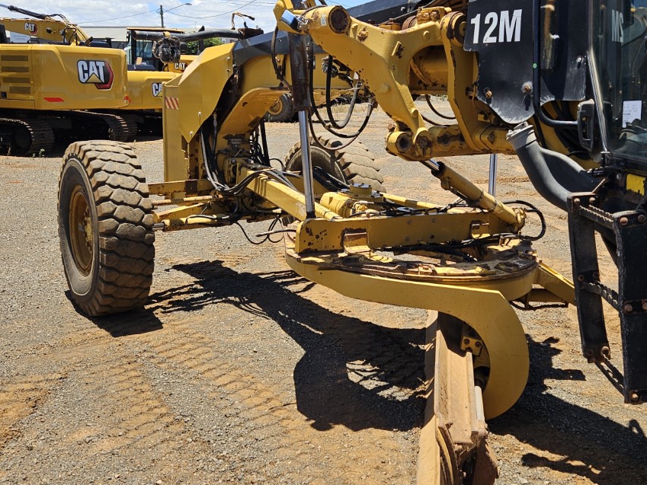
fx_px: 729
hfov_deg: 47.6
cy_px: 209
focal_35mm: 39
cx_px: 389
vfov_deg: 36.8
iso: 25
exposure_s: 1/1304
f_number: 1.8
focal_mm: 5.4
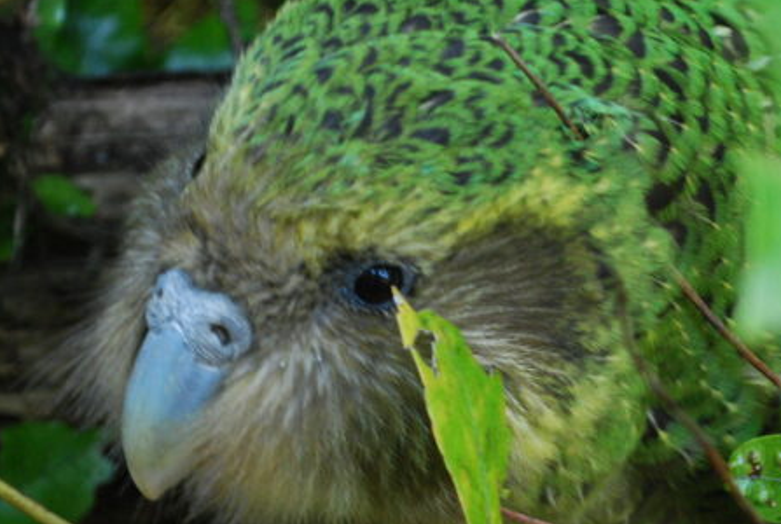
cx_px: 447
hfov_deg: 12.3
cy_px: 354
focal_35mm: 166
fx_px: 3609
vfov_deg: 8.3
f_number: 5.6
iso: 640
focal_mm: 55
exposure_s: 1/30
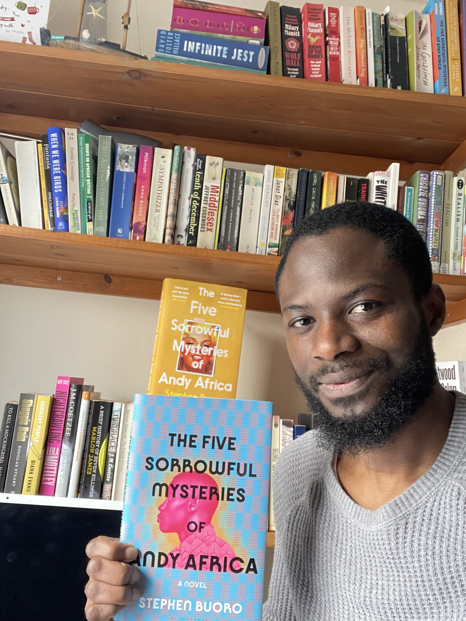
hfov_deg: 46.8
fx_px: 538
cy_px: 310
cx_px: 233
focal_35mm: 30
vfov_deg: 60.0
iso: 400
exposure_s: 1/60
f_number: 2.2
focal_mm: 2.71
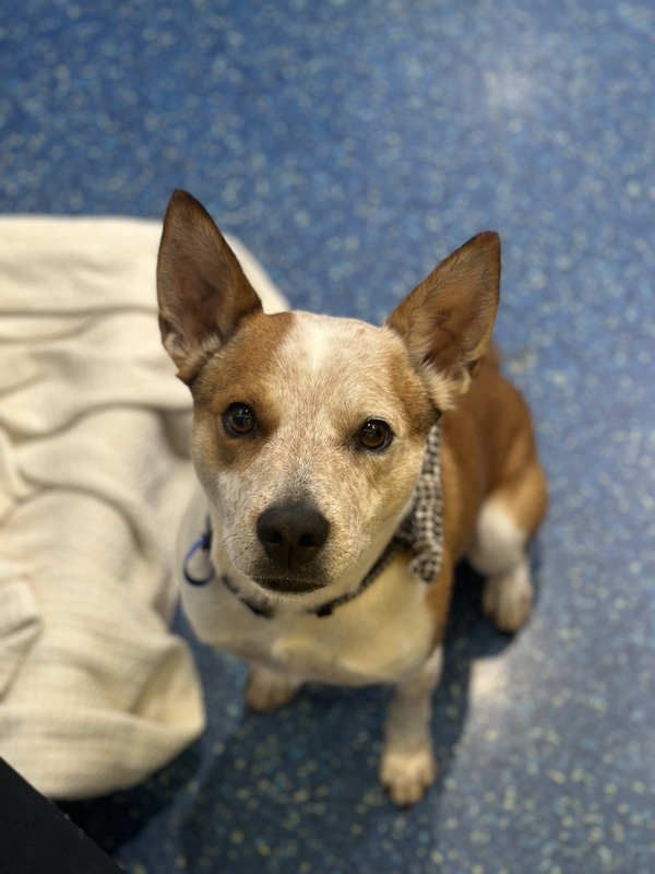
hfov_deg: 30.3
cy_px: 437
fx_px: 1211
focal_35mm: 48
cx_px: 328
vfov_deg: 39.7
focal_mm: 6.86
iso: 250
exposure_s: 1/50
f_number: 1.78
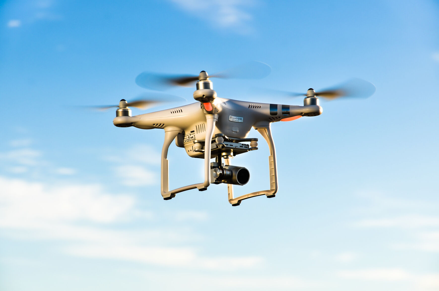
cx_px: 220
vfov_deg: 10.7
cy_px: 146
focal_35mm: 128
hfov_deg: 16.1
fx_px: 1552
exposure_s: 1/400
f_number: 7.1
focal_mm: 85
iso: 100
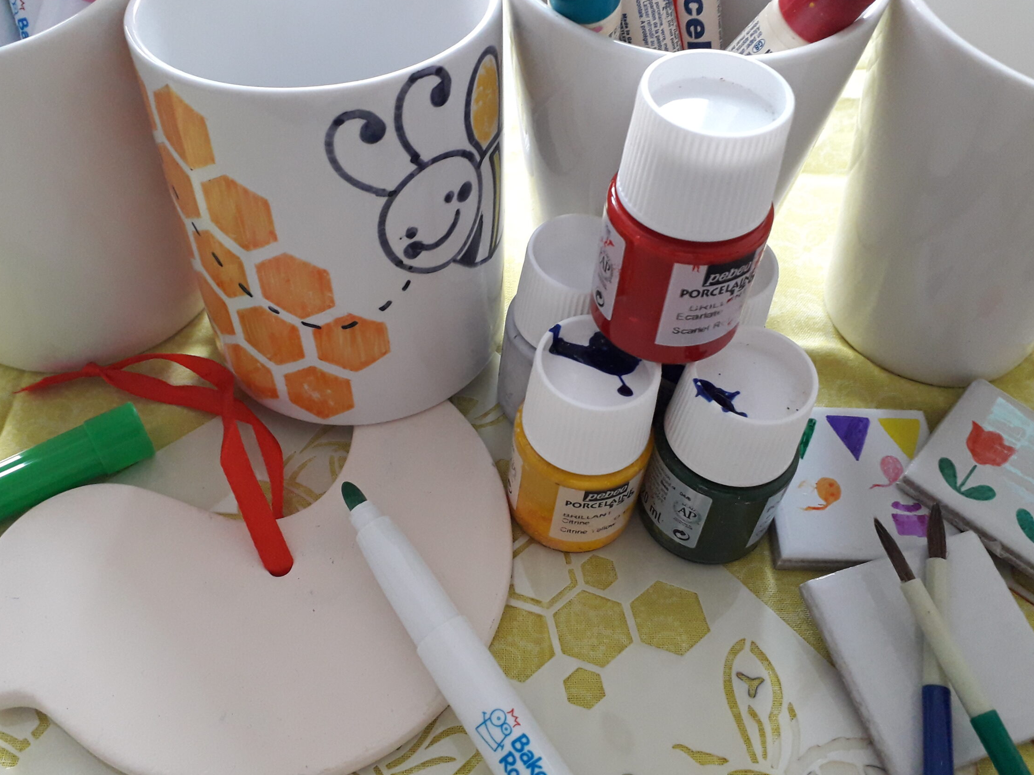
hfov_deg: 58.3
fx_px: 926
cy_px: 368
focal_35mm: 31
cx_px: 502
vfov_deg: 45.4
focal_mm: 3.6
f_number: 1.9
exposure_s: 1/50
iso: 200
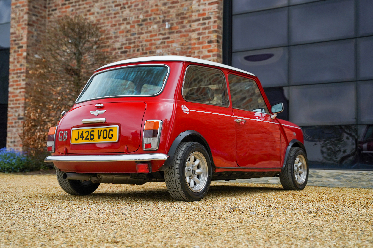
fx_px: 486
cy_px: 124
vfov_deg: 28.7
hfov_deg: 42.0
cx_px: 186
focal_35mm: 47
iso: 320
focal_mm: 46.9
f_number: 3.5
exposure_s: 1/500
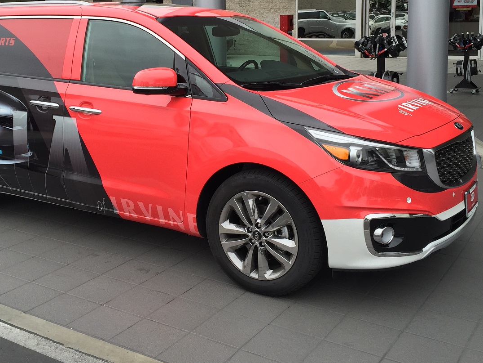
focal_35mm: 44
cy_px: 112
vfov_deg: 32.5
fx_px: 614
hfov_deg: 42.9
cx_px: 223
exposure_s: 1/549
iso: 32
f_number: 2.2
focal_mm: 4.15
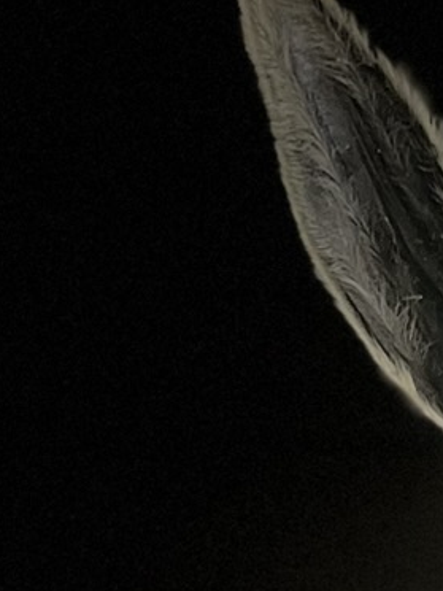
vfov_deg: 12.5
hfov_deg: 9.8
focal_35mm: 143
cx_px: 842
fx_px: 2440
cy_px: 1077
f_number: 1.6
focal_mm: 5.1
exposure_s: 1/60
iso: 320
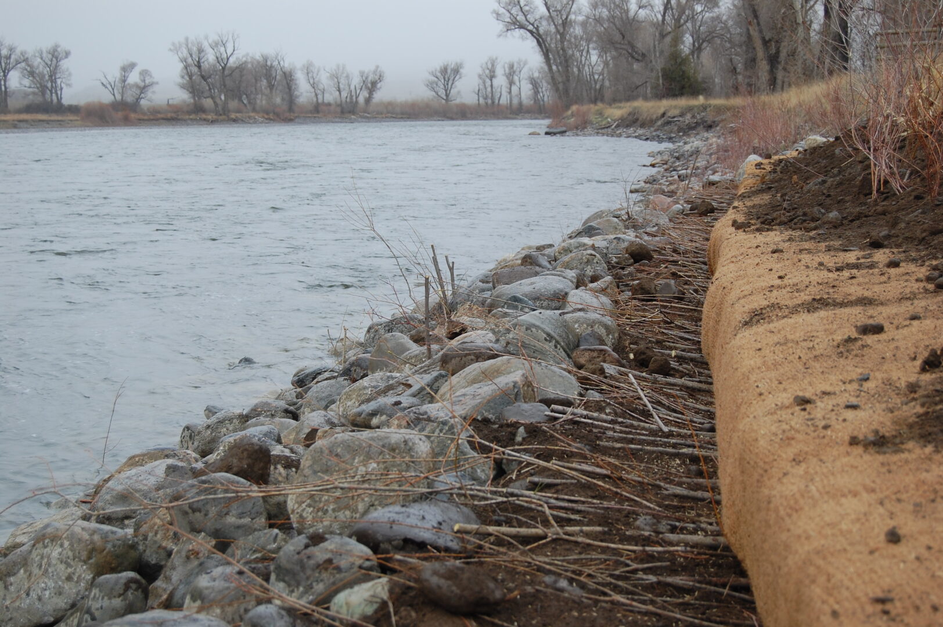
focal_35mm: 57
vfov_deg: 23.7
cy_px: 314
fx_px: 1492
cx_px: 472
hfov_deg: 35.1
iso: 200
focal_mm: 38
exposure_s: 1/125
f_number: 5.6
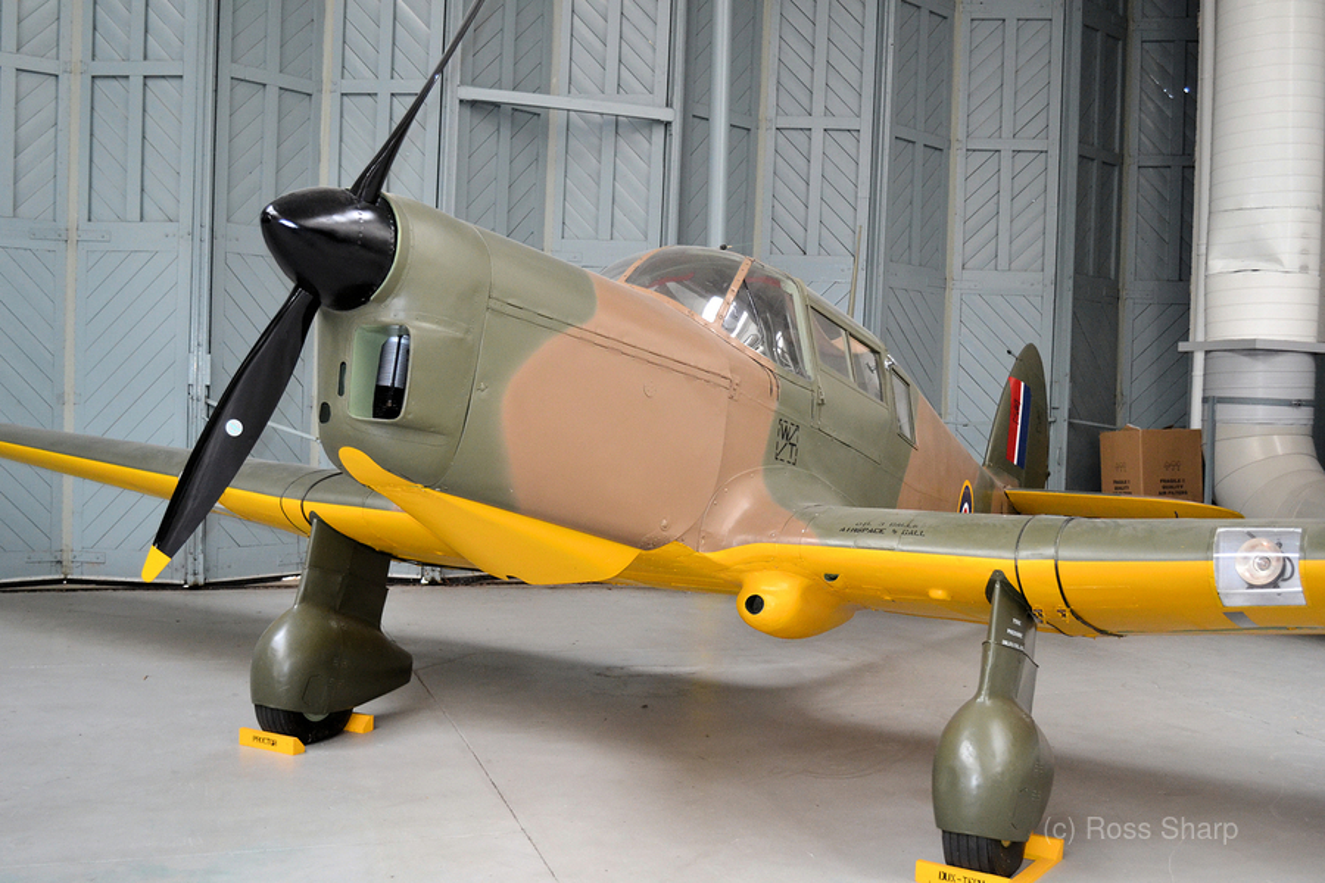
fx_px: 1325
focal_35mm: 36
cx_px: 662
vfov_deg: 36.9
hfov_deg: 53.1
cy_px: 442
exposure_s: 1/60
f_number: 4
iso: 1400
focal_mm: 24
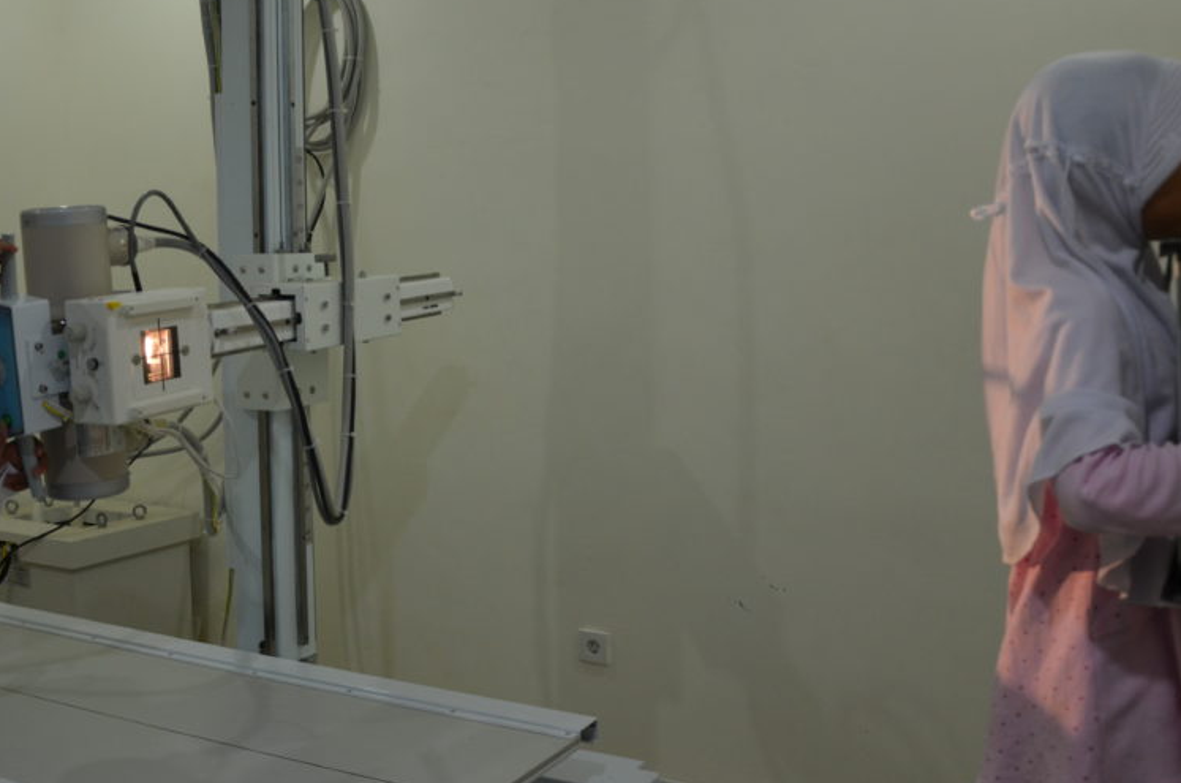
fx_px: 1211
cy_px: 335
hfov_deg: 51.7
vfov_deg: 35.7
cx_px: 477
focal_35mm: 37
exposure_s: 1/50
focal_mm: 18
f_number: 3.5
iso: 500
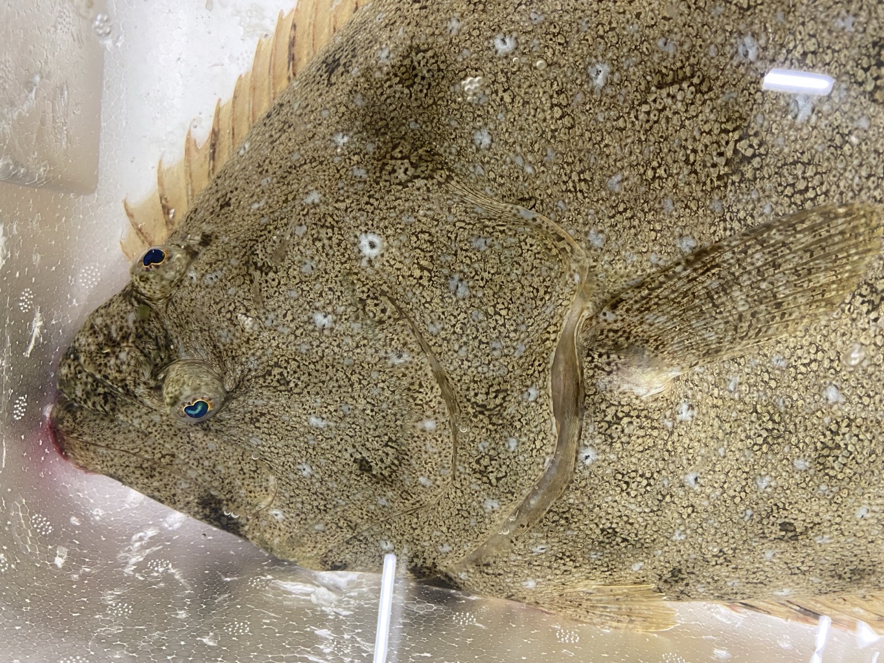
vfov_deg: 53.1
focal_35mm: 26
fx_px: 664
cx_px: 442
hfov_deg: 67.3
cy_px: 332
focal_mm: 4.25
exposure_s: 1/60
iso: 200
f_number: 1.8
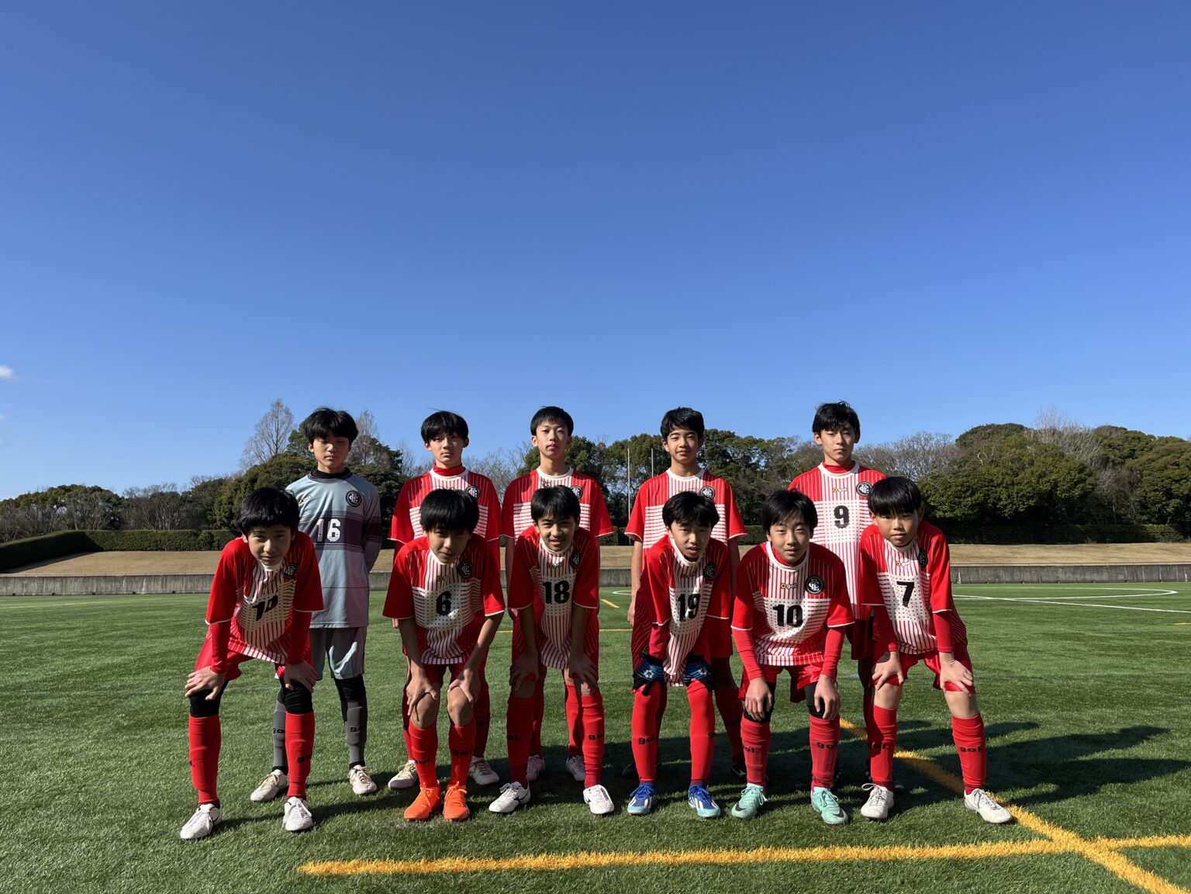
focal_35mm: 26
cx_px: 596
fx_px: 895
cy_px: 447
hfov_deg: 67.3
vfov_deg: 53.1
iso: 50
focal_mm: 5.1
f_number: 1.6
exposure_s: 1/3135
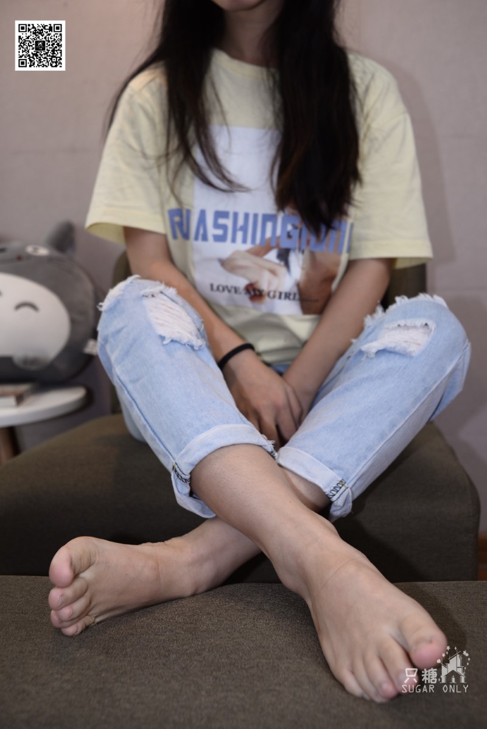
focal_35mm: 35
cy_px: 364
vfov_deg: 54.4
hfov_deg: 37.9
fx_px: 709
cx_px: 244
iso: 400
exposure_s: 1/80
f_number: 5.6
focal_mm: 35
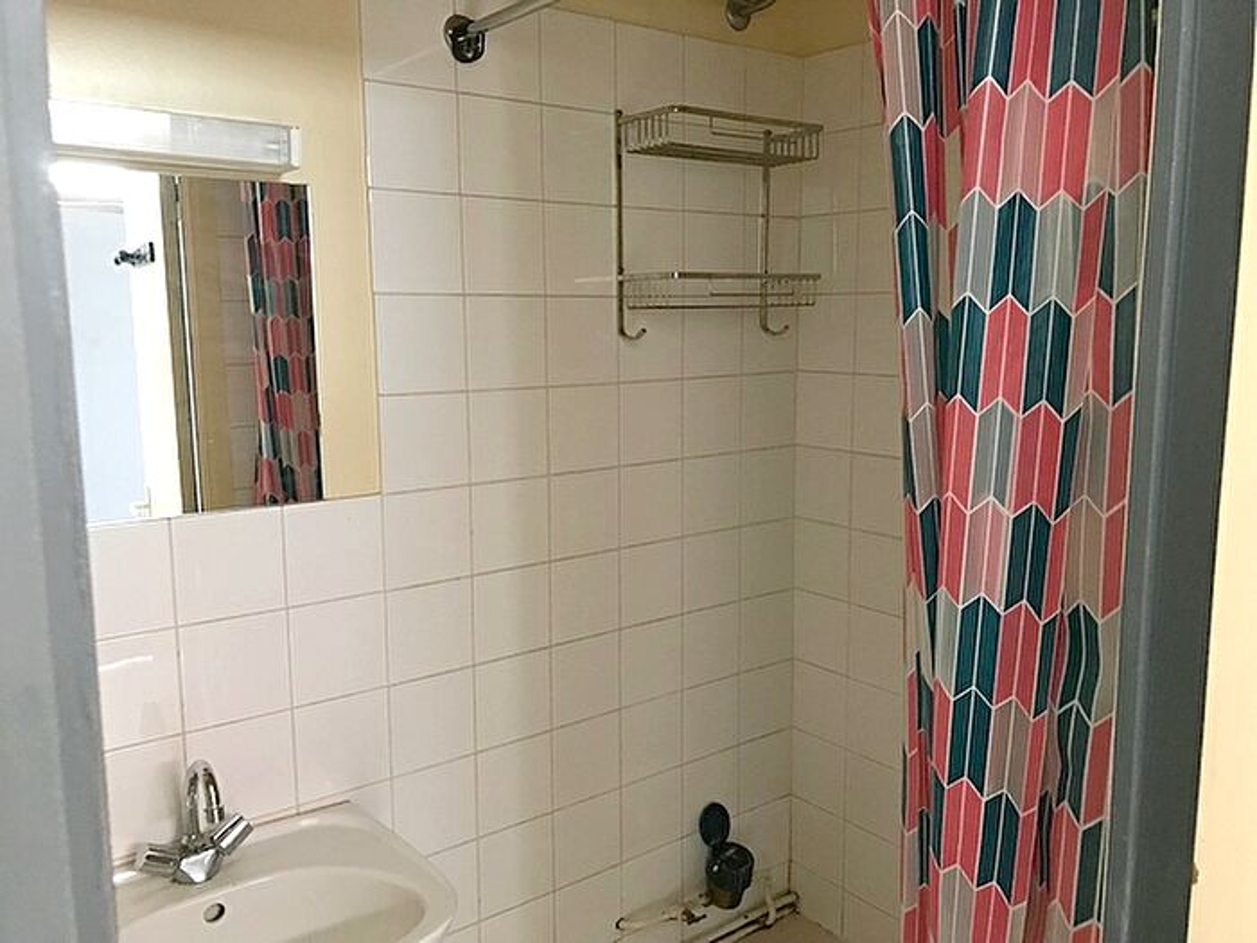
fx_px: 1017
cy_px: 472
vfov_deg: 49.7
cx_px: 628
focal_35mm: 28
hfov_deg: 63.4
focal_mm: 3.99
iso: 100
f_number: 1.8
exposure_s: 1/7
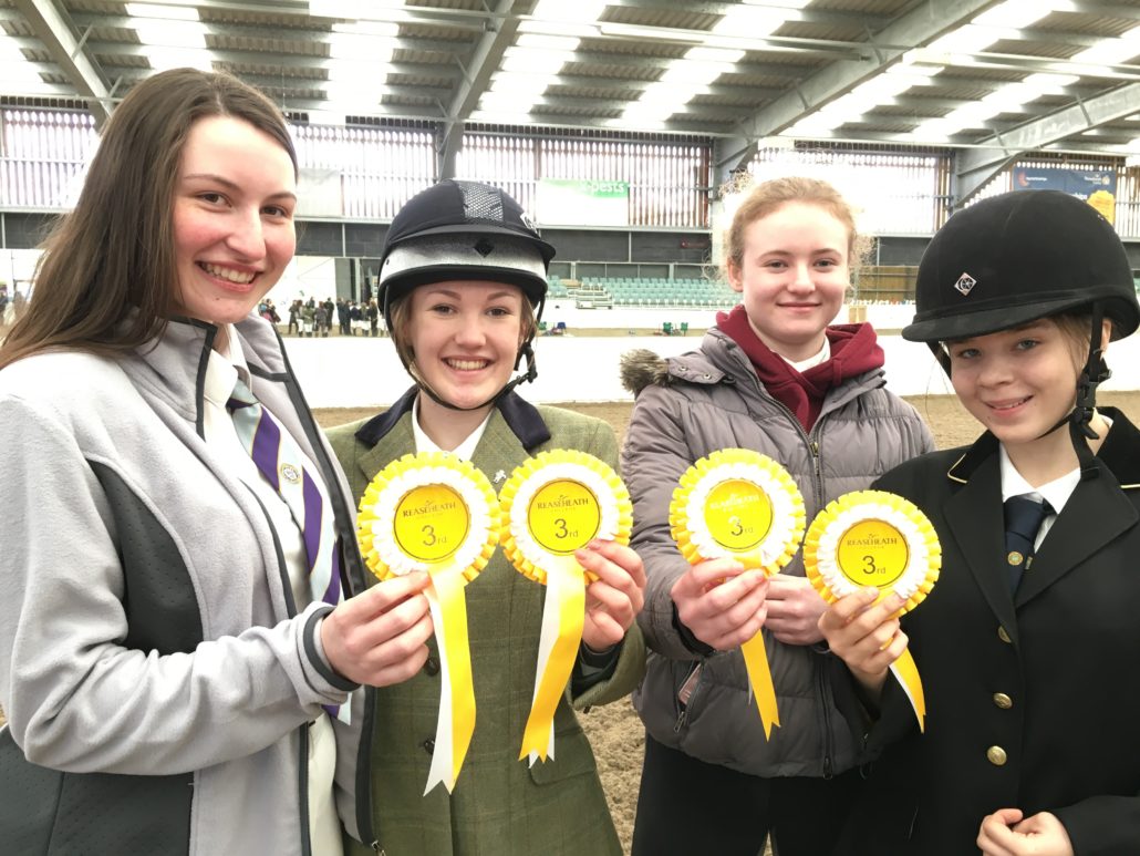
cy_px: 428
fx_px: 955
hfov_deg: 61.6
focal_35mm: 29
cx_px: 570
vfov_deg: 48.2
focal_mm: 4.15
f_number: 2.2
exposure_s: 1/33
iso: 100
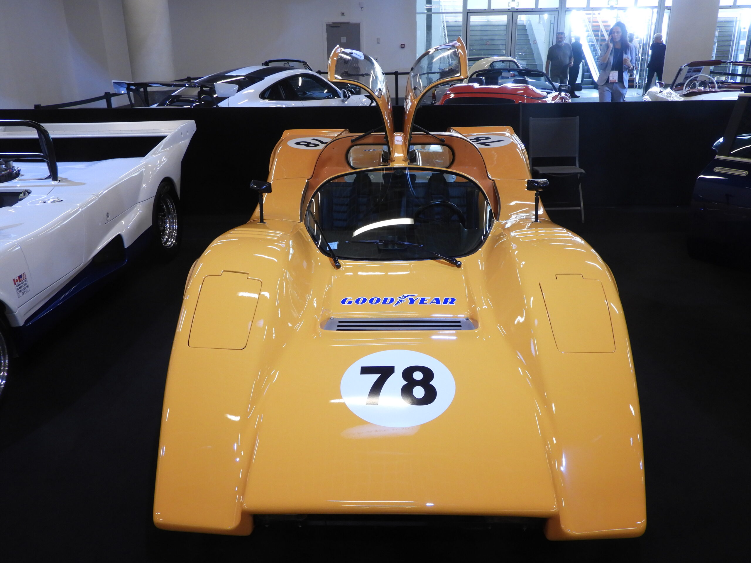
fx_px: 651
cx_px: 376
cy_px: 282
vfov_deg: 46.8
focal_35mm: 30
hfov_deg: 60.0
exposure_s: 1/30
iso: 200
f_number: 3.5
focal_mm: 5.4
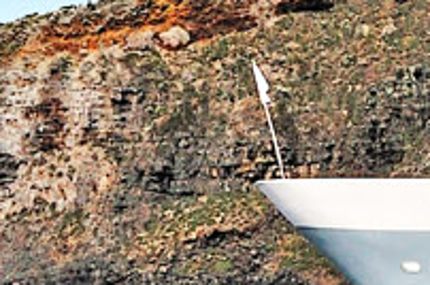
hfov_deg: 8.8
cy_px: 85
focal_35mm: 204
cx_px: 1144
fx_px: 2433
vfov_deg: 6.7
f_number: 16
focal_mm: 29
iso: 250
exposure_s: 1/1000
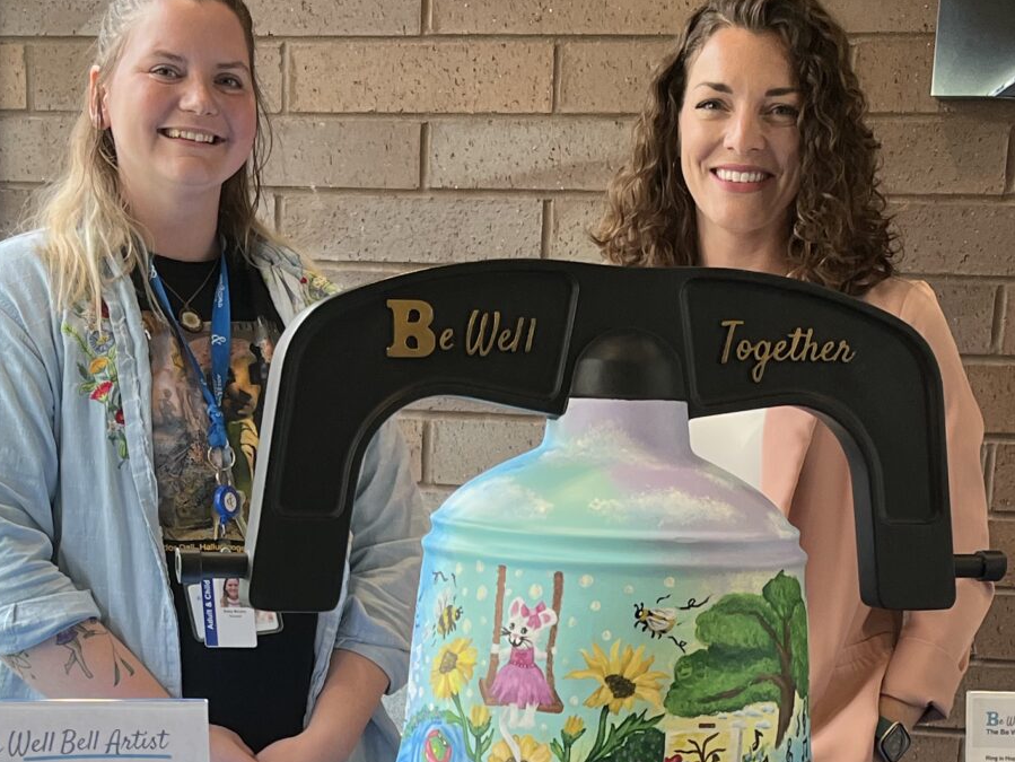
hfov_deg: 26.3
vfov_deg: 18.8
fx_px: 2171
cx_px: 565
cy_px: 914
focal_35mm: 74
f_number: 1.6
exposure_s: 1/120
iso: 100
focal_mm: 5.1
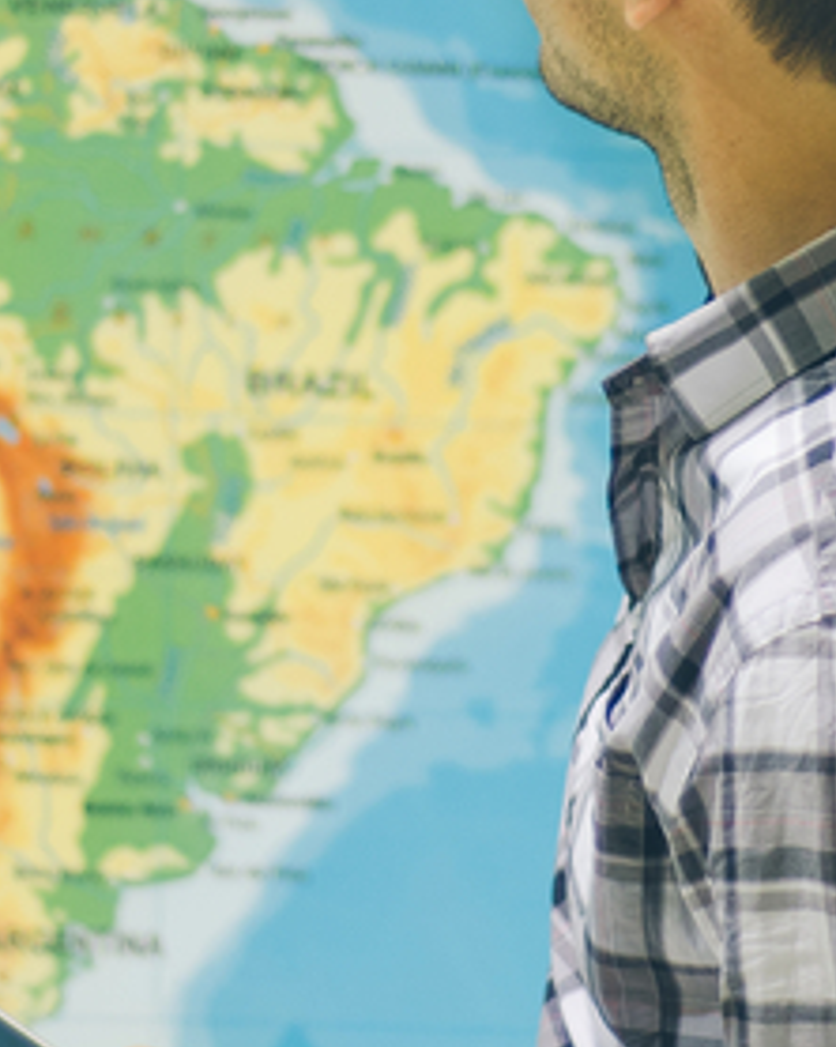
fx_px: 6812
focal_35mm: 220
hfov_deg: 7.0
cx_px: 582
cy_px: 181
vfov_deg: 8.8
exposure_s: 1/80
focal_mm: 50
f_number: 1.8
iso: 160
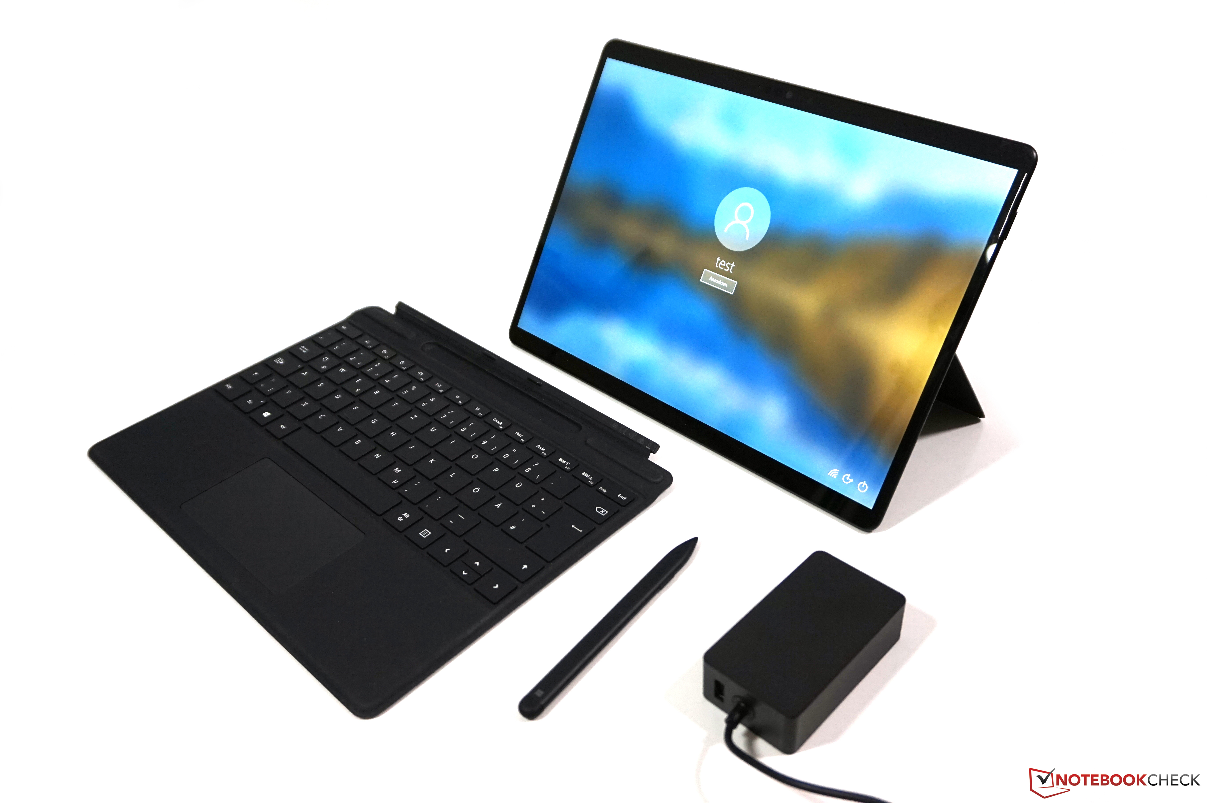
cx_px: 604
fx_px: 1005
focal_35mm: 30
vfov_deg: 43.6
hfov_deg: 62.0
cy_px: 402
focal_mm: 20
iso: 500
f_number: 4
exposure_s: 1/160
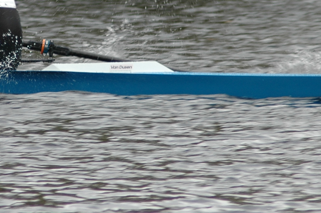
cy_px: 33
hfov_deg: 2.0
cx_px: 48
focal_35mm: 1058
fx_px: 9426
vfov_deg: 1.3
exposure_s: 1/100
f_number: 5.3
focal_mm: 250
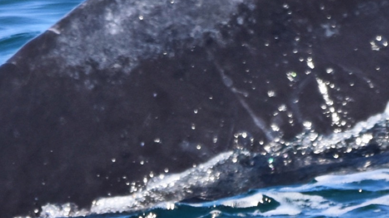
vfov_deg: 0.3
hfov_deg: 0.6
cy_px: 216
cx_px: 475
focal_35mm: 3490
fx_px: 35991
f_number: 6.3
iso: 400
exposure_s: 1/1600
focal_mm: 550
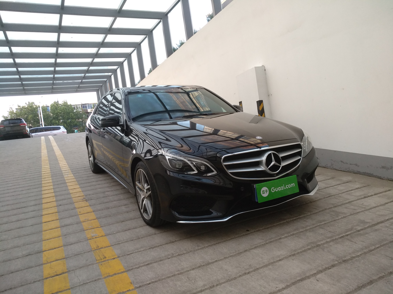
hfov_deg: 76.4
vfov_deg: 61.1
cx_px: 196
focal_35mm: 22
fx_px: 250
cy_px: 147
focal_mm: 3.81
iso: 250
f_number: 2.2
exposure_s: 1/50
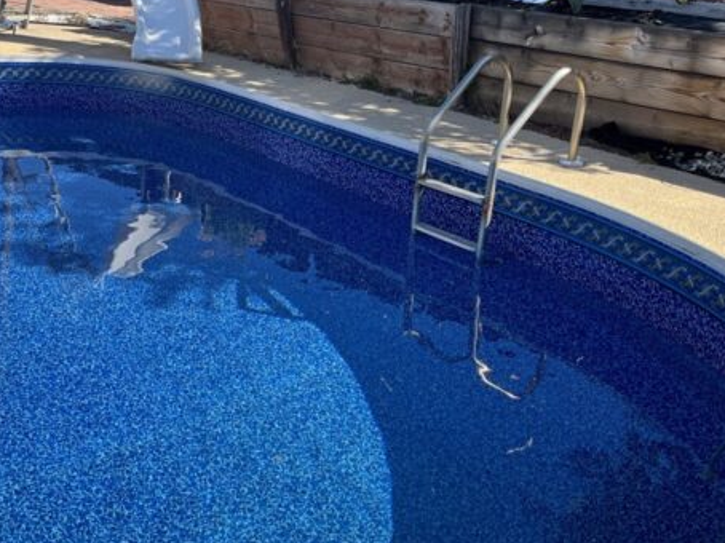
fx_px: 921
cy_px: 241
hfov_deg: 42.4
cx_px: 240
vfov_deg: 32.8
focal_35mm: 44
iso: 50
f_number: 1.6
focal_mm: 5.1
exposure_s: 1/2024
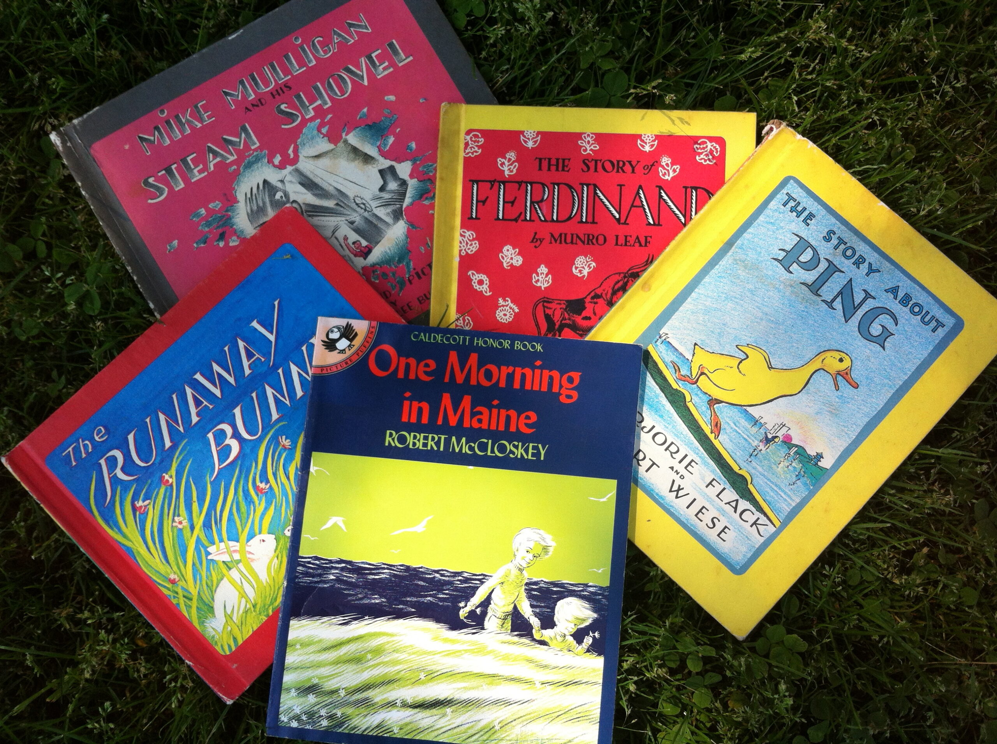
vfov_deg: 40.6
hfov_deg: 52.7
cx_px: 498
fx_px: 1007
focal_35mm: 35
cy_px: 372
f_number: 2.8
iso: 80
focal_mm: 3.85
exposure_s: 1/437
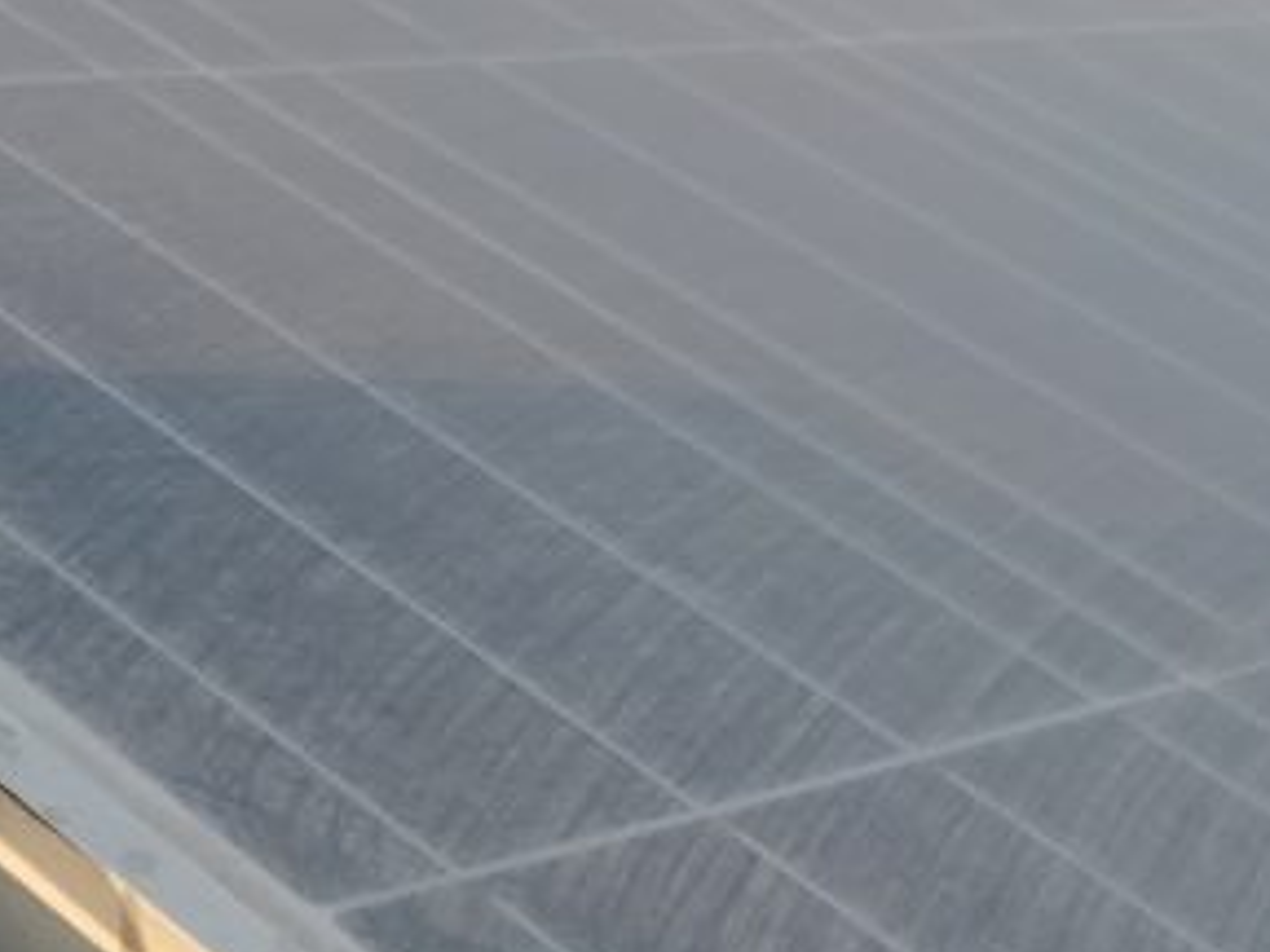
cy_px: 436
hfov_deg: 20.0
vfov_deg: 16.4
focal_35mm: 90
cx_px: -384
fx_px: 3302
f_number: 1.7
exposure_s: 1/310
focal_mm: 4.1
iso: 200
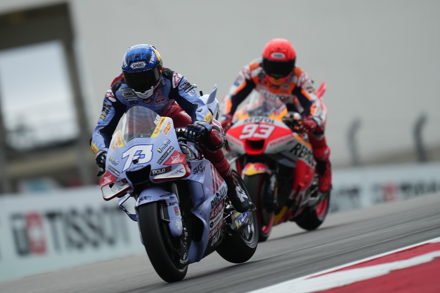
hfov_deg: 3.7
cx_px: 220
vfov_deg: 2.5
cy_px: 146
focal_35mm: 560
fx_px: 6844
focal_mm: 560
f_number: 4
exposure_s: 1/640
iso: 640
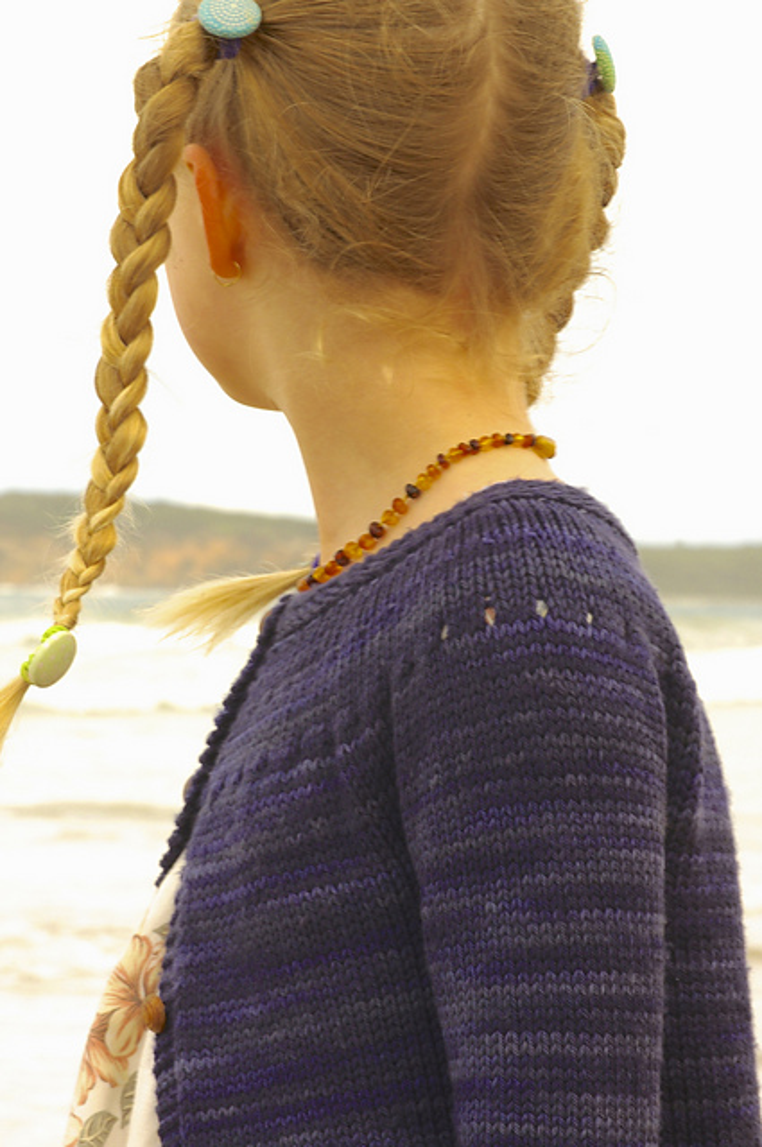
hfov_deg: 8.0
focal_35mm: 172
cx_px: 381
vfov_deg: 12.0
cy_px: 574
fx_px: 5475
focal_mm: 115
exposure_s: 1/60
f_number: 22
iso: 400
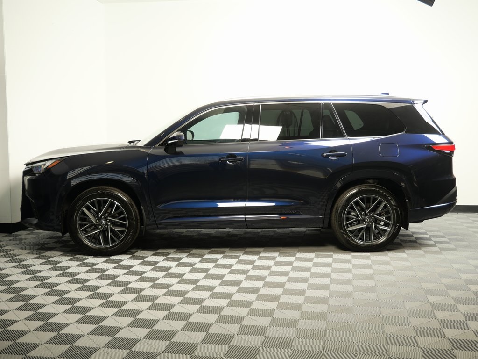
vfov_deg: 39.7
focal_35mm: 36
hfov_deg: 51.4
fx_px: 497
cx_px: 239
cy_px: 180
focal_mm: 18
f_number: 4
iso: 250
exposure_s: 1/200
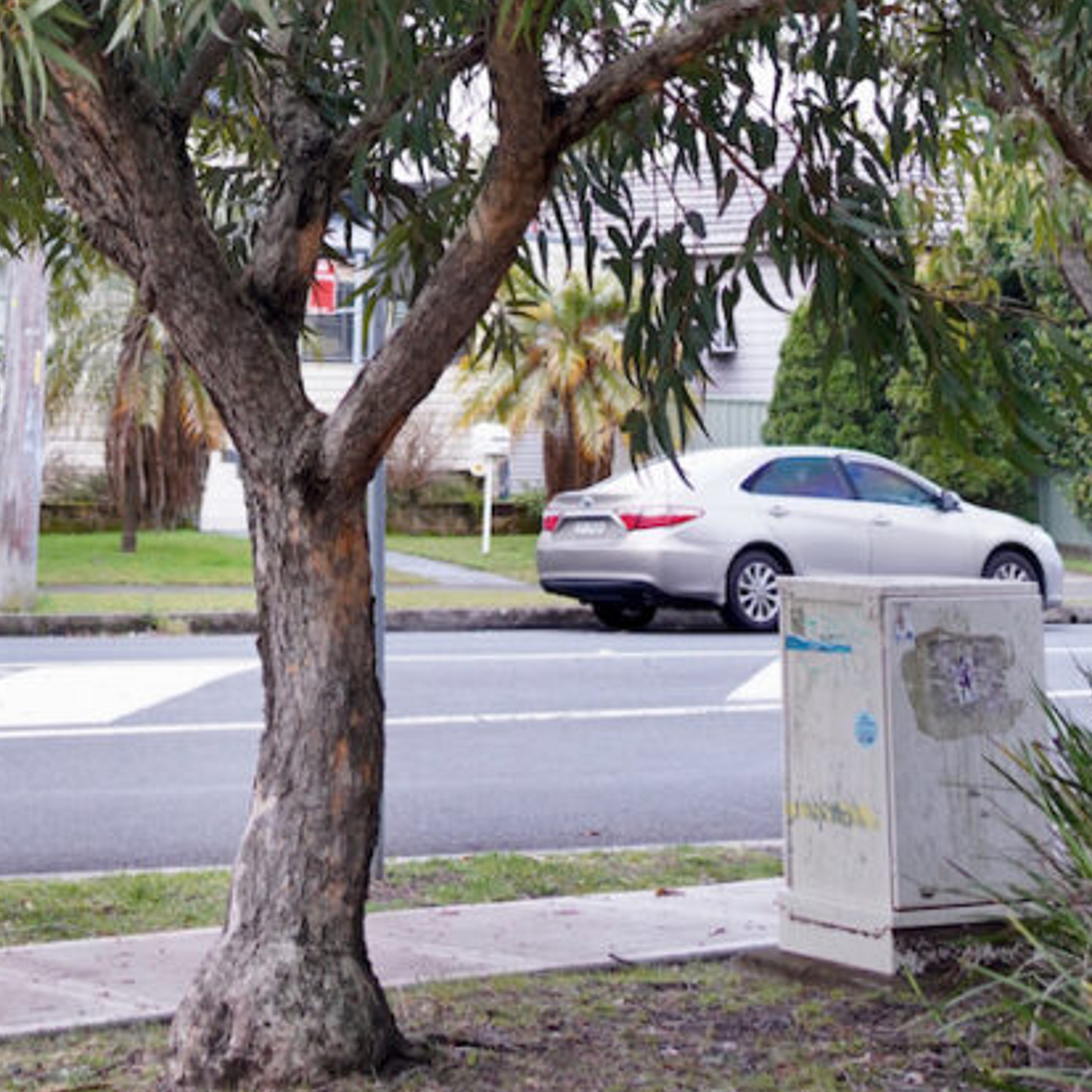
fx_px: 2962
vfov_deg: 19.4
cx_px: 114
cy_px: -287
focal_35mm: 83
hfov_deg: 20.5
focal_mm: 35
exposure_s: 1/80
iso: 400
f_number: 2.8
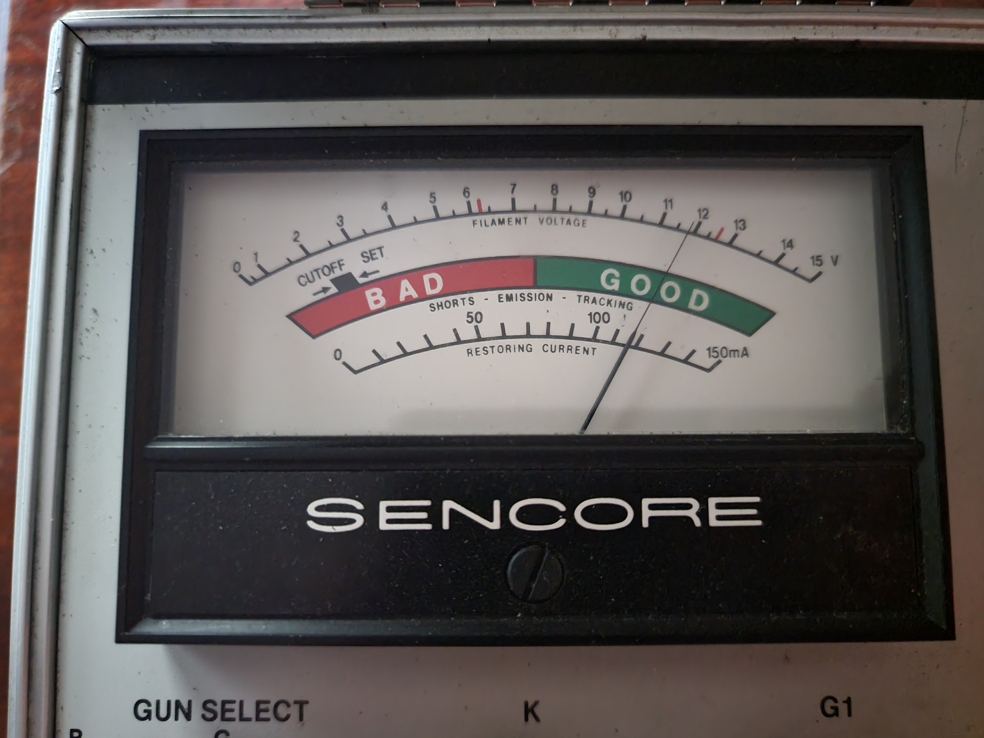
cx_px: 492
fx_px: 682
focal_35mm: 24
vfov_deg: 56.8
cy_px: 369
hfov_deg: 71.6
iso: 1600
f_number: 1.8
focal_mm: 6.7
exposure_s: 1/10
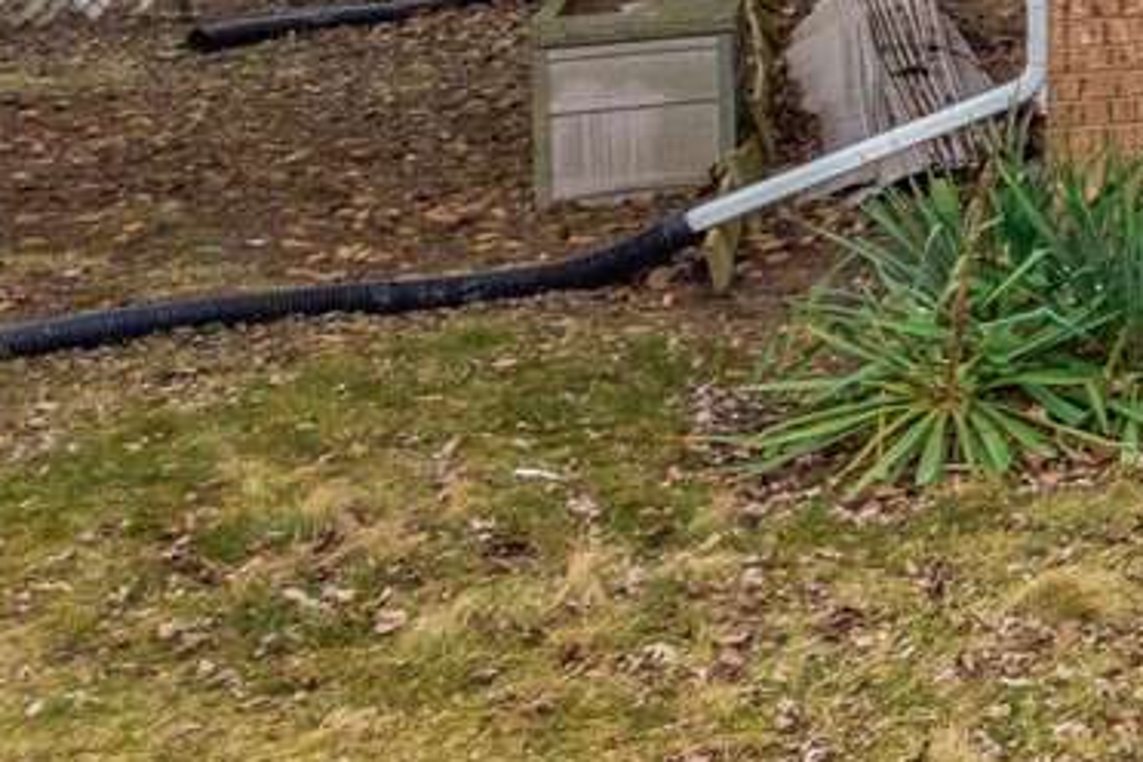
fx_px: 3841
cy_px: -568
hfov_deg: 12.0
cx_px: 3073
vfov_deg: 10.7
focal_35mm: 121
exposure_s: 1/320
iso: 200
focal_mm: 8.38
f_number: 2.8
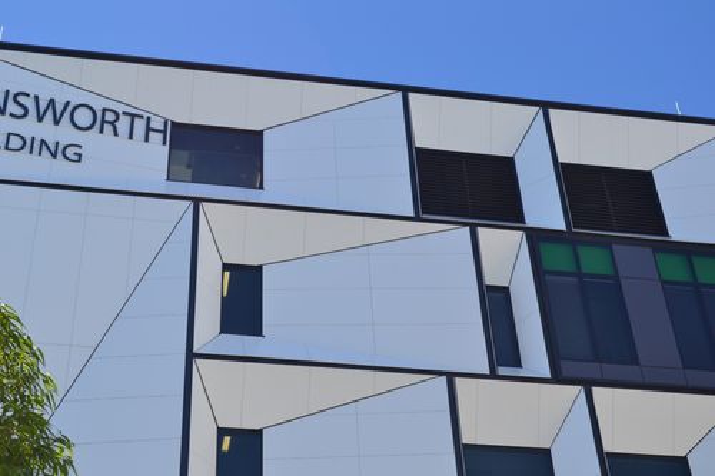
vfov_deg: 20.6
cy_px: 238
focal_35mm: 66
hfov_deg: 30.5
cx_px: 358
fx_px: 1310
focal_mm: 44
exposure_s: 1/160
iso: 100
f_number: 6.3
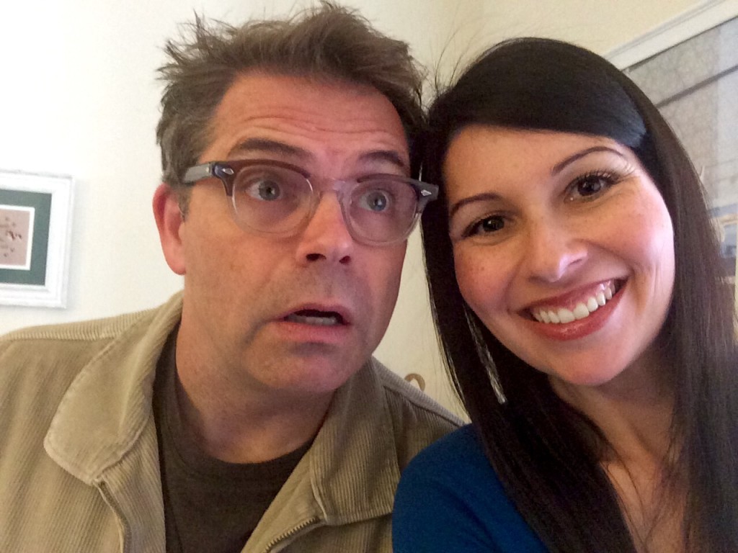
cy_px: 276
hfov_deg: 58.4
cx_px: 369
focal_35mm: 31
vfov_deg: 45.4
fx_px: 661
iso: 400
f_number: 2.4
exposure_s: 1/15
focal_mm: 2.15
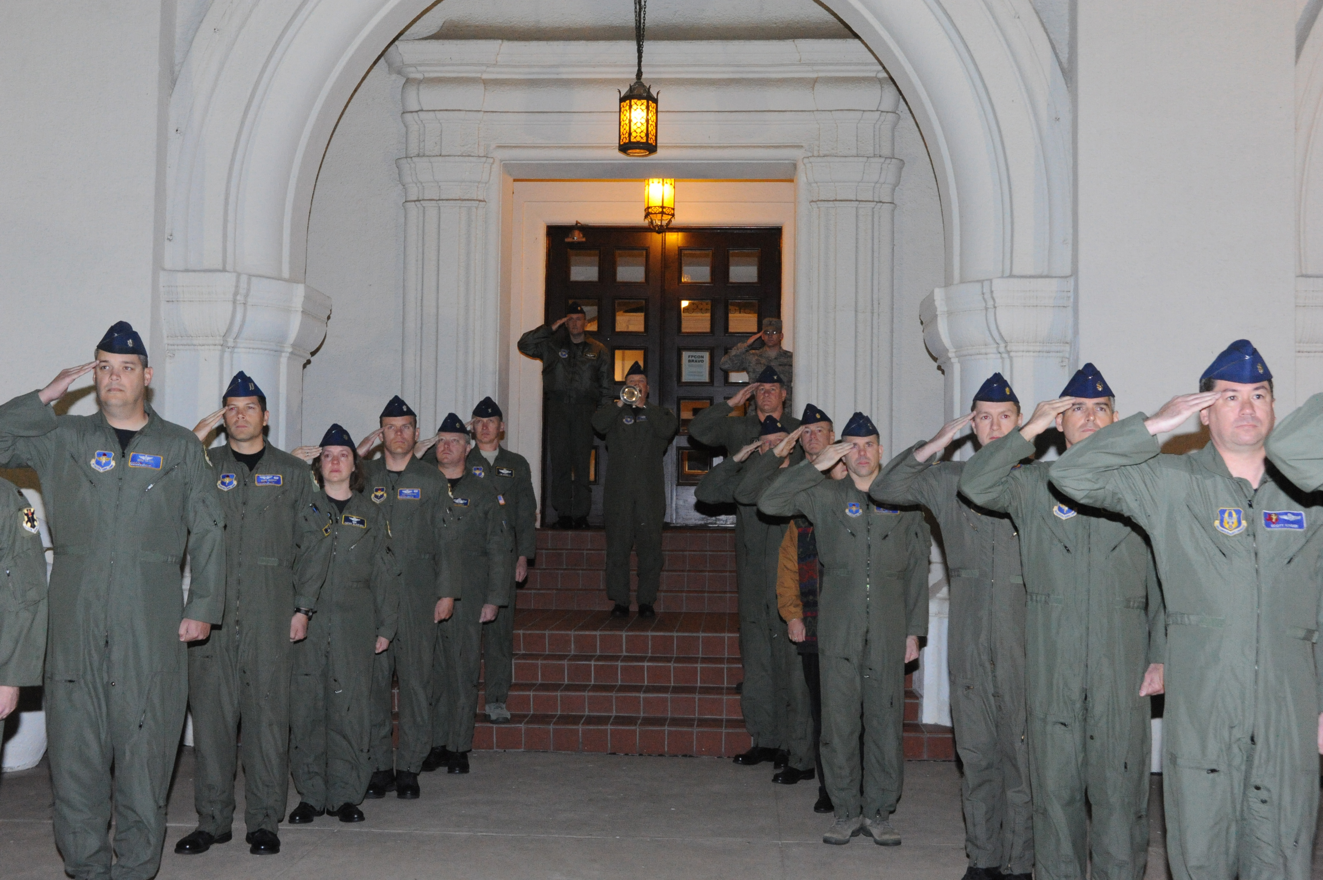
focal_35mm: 38
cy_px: 440
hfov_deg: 50.7
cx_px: 662
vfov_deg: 35.0
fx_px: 1396
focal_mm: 38
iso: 6400
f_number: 11
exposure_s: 1/60
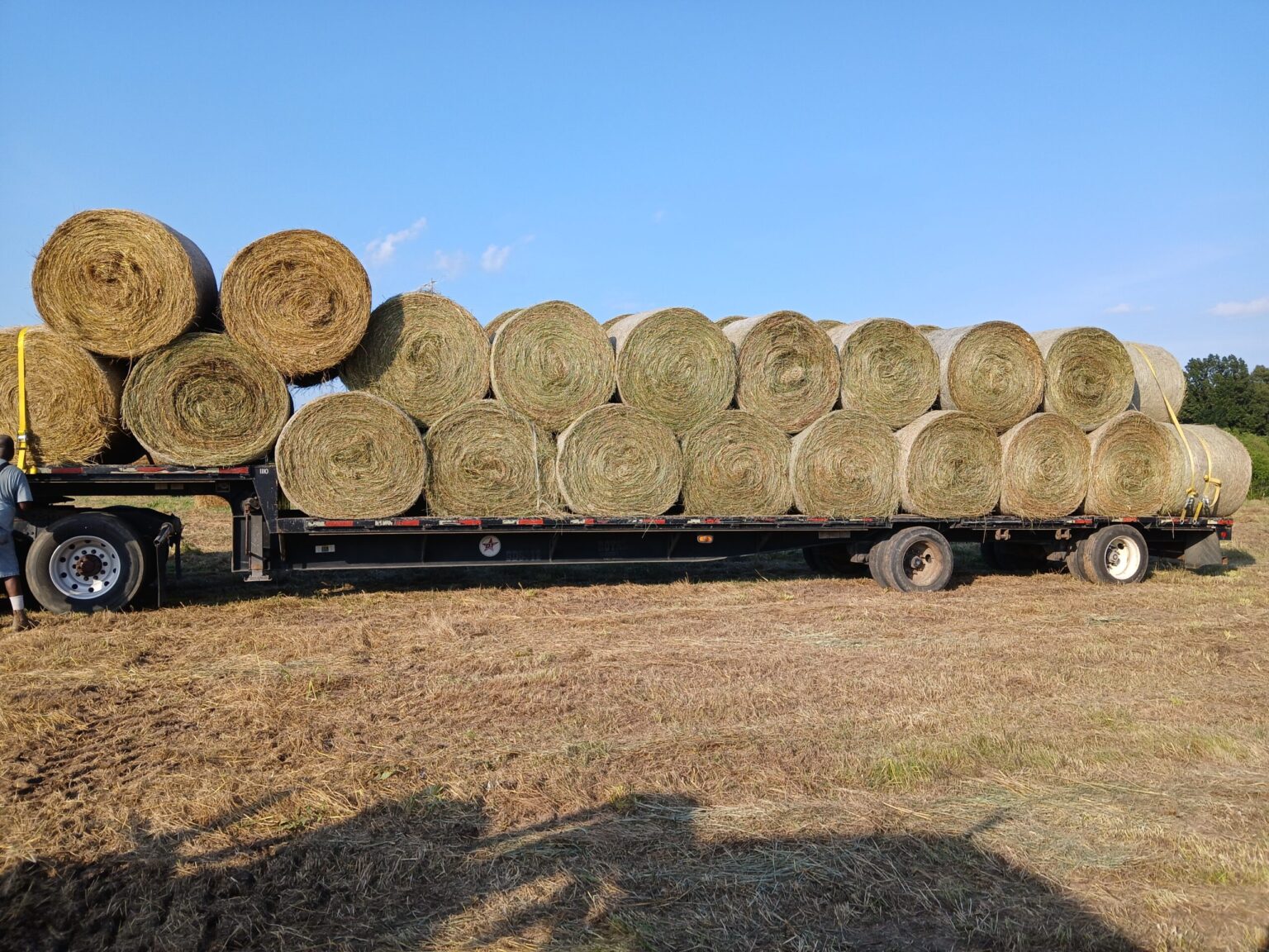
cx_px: 634
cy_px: 476
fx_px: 953
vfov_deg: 53.1
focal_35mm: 26
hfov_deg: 67.3
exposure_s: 1/398
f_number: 1.8
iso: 20
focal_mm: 3.98
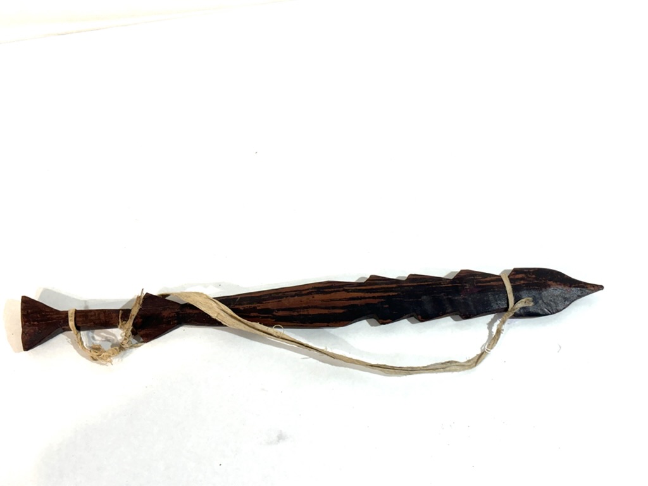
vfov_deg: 28.0
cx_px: 324
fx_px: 973
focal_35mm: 52
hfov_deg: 36.8
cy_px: 243
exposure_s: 1/120
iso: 40
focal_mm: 5.96
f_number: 1.6
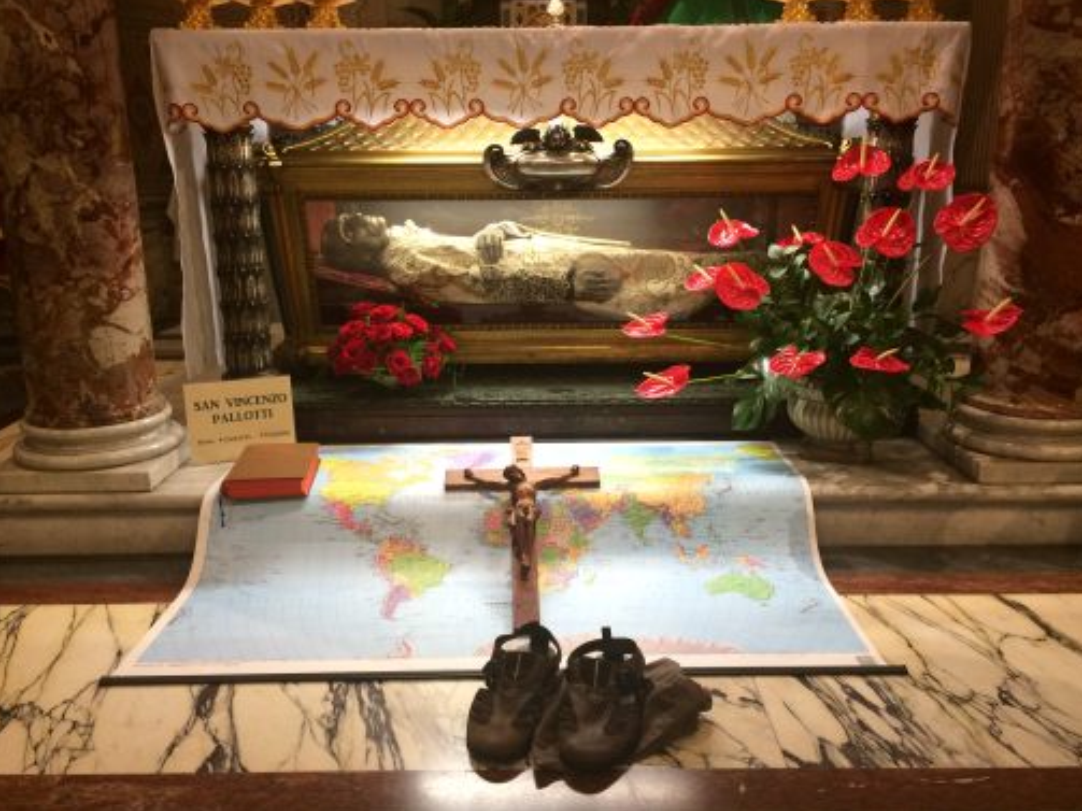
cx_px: 551
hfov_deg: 60.0
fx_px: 937
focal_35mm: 30
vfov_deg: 46.8
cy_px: 398
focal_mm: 4.15
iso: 160
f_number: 2.2
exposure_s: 1/33
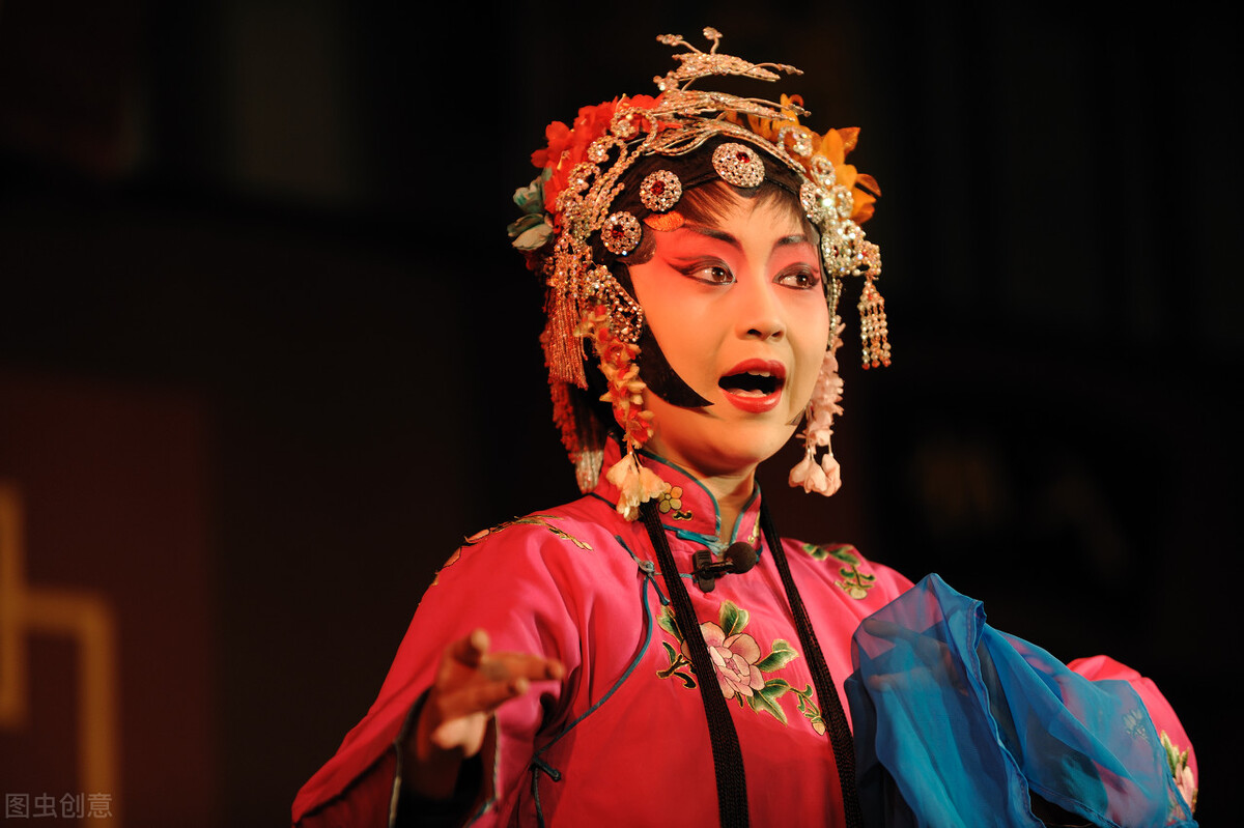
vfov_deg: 6.9
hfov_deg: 10.3
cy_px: 414
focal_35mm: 200
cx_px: 622
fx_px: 6908
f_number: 2.8
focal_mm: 200
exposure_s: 1/320
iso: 200
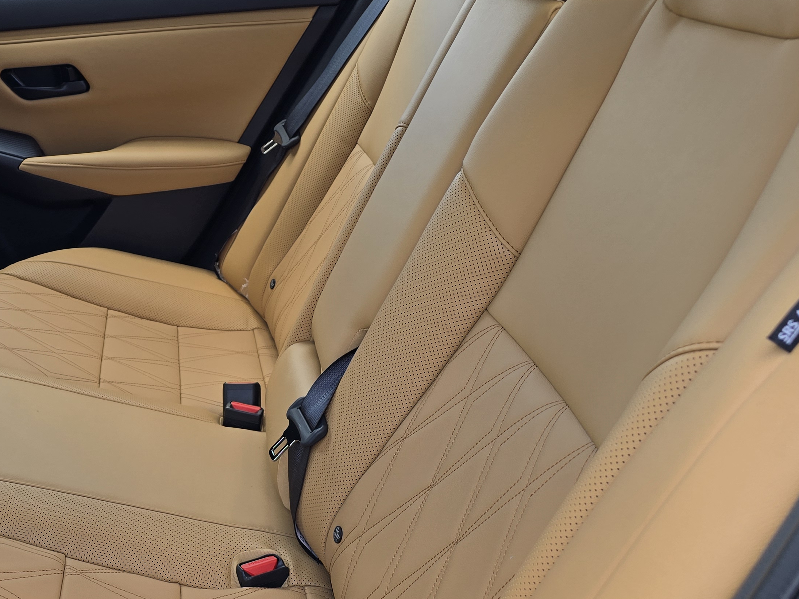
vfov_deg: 34.3
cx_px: 160
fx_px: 970
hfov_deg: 42.8
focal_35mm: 42
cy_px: 314
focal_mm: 6.3
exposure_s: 1/180
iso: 12
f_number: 1.7
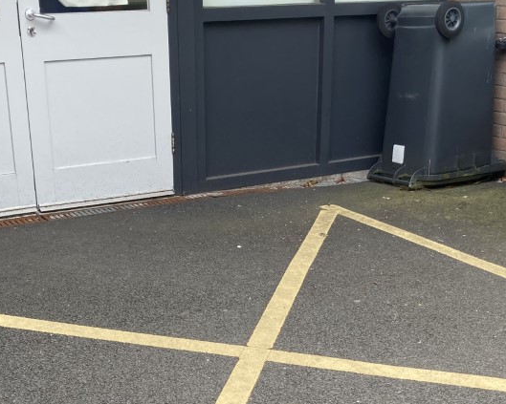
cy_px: 390
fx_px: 928
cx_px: 216
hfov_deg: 30.4
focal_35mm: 62
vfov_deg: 23.7
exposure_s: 1/165
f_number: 1.8
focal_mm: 3.99
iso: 20
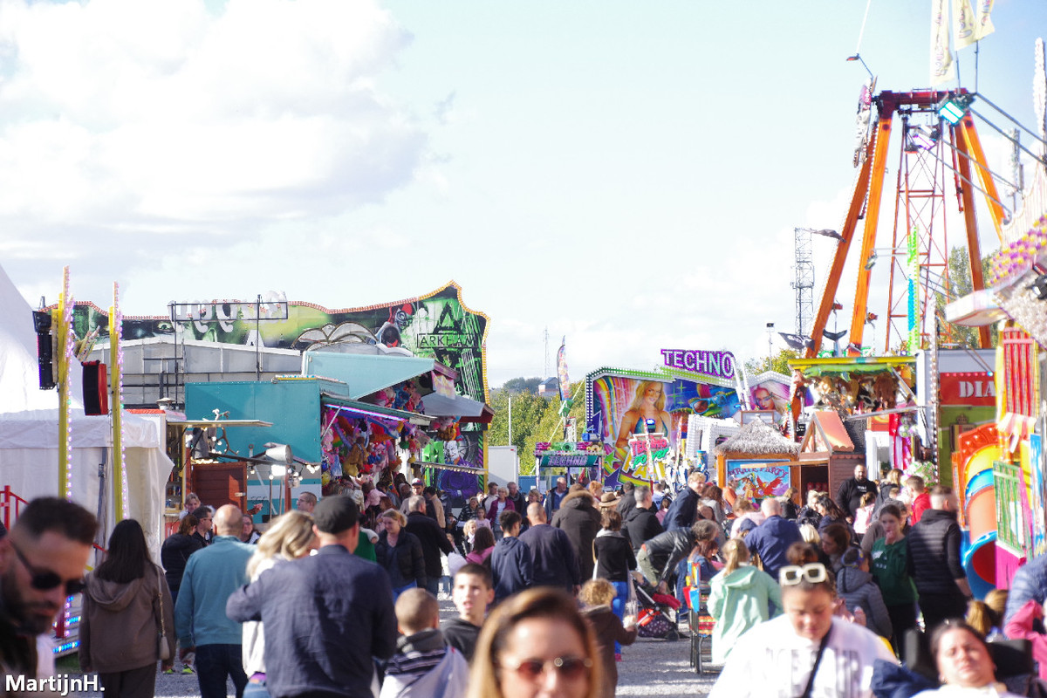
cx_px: 524
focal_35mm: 157
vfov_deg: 8.7
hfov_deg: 13.1
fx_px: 4566
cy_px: 349
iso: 400
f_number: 9
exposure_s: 1/400
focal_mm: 105
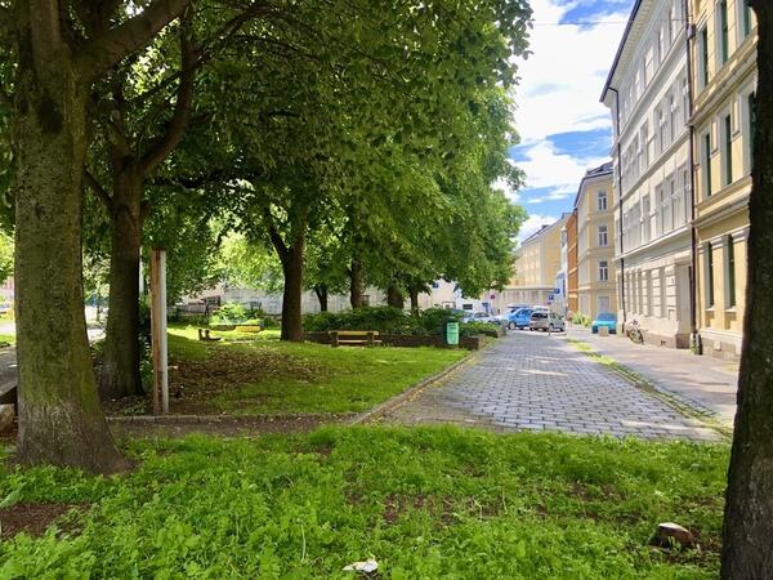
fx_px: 625
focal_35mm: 28
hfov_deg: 63.4
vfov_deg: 49.7
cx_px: 386
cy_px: 290
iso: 20
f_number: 1.8
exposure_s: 1/393
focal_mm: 3.99
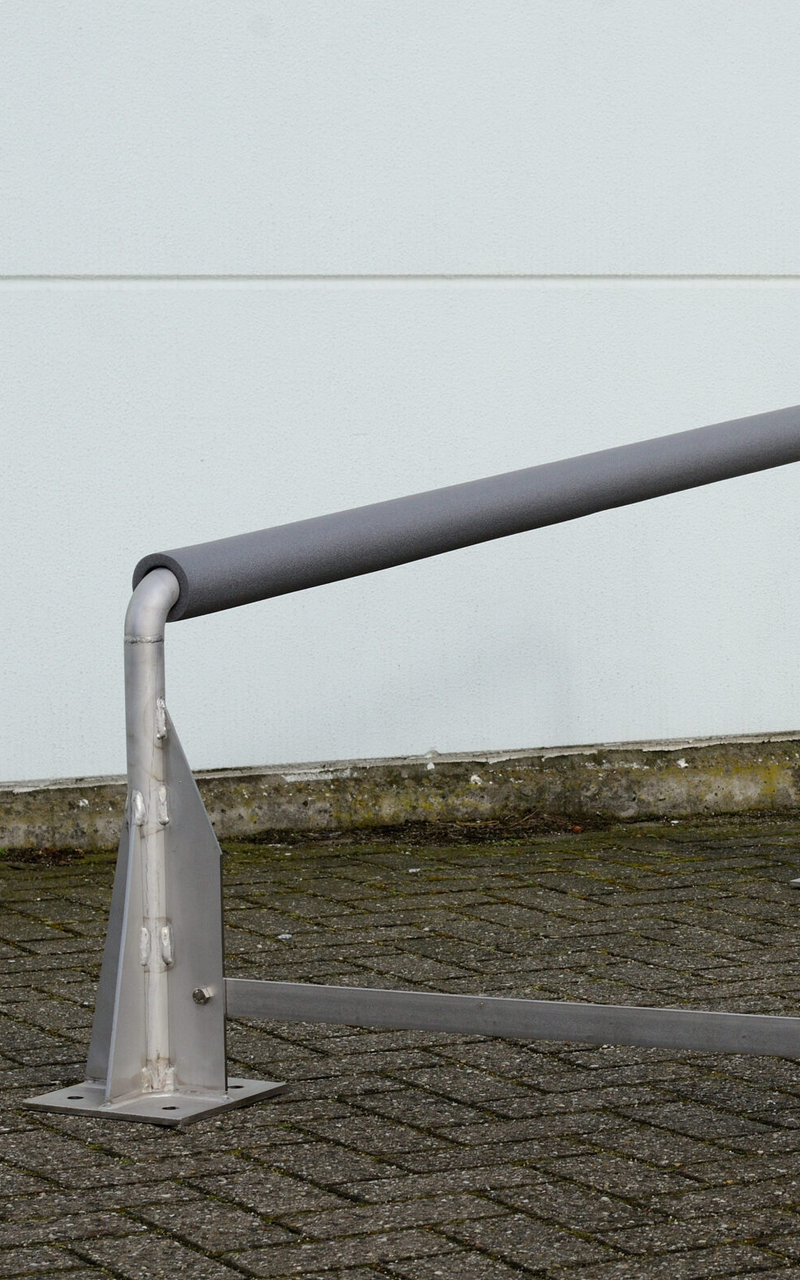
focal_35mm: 116
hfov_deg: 11.1
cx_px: 911
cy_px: 637
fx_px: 4047
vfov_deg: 18.0
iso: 250
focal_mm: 50
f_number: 10
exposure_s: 1/500
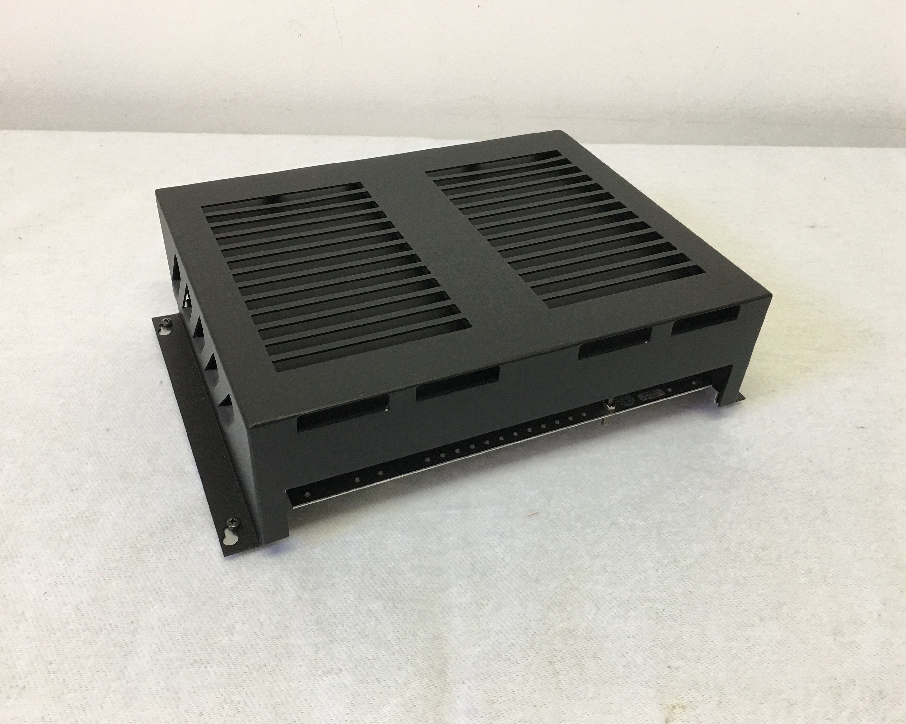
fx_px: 831
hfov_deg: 57.2
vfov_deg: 47.1
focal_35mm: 31
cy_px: 364
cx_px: 442
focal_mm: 4.15
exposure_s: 1/33
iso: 50
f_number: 2.2
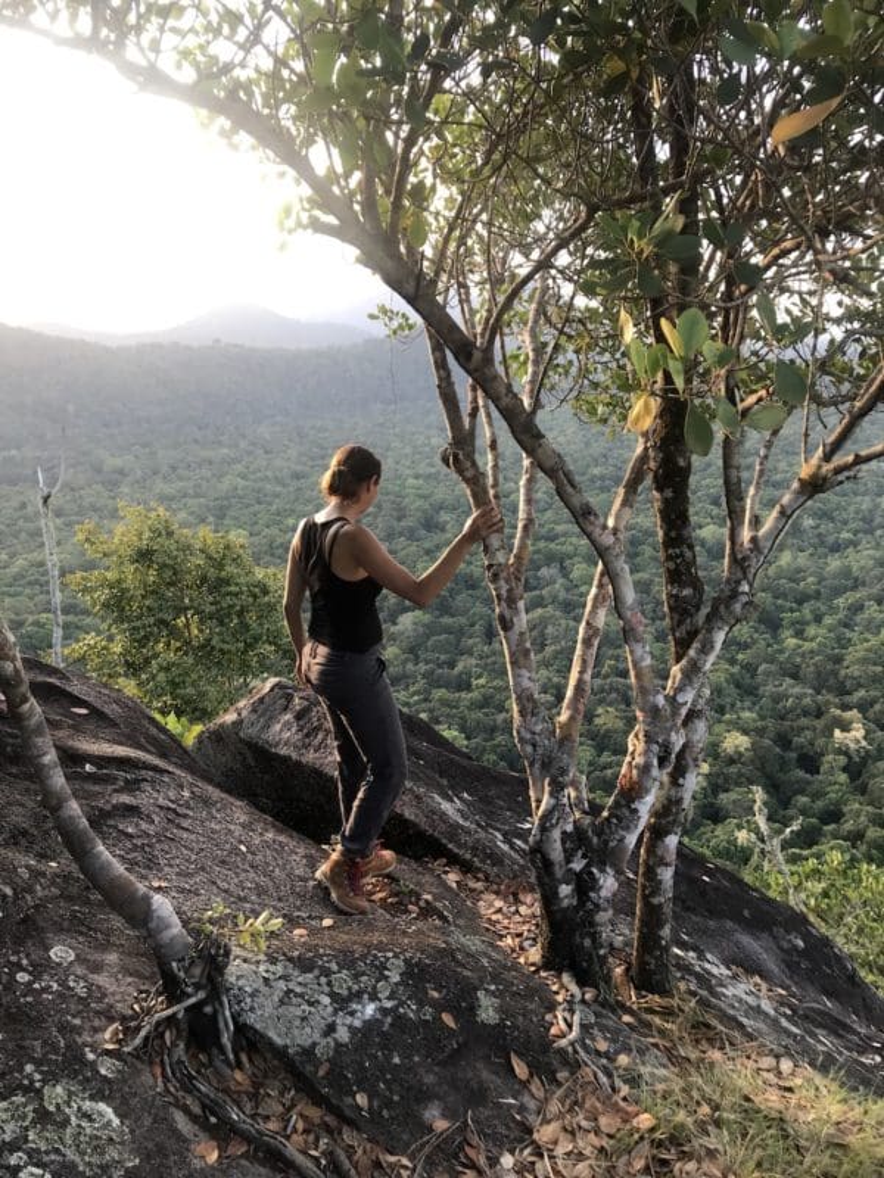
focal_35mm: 28
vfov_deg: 63.4
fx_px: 953
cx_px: 442
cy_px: 589
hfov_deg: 49.7
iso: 40
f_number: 1.8
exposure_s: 1/120
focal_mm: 3.99
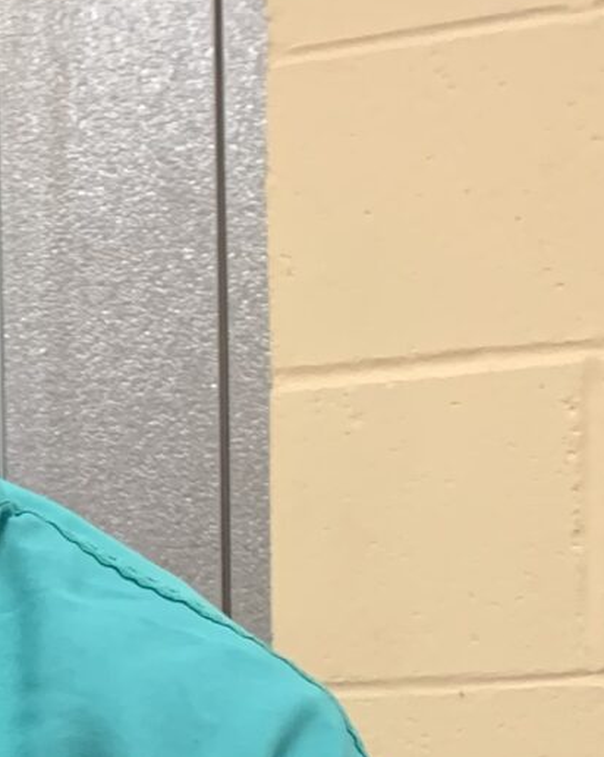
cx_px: -494
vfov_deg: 14.1
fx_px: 2819
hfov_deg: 11.3
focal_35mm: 126
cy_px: 1199
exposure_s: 1/60
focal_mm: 4.25
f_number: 1.8
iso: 160
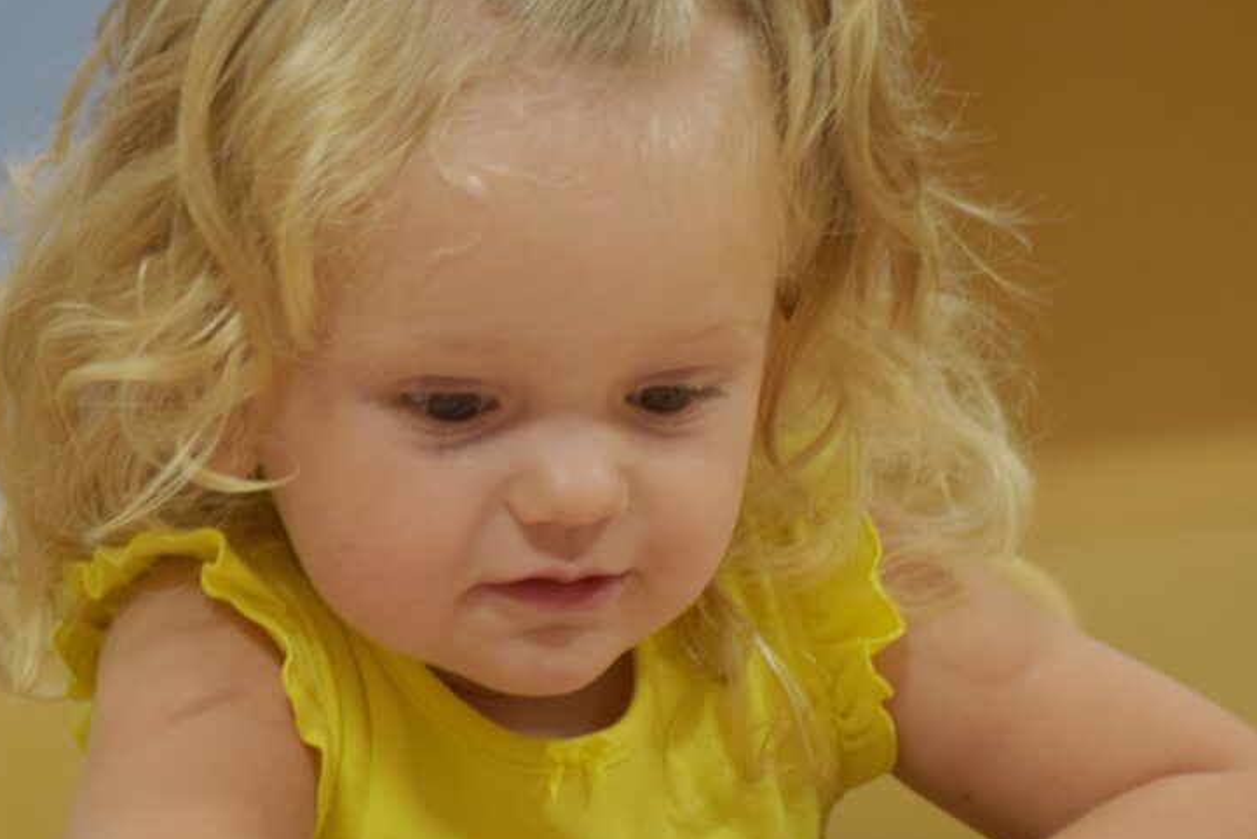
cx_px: 676
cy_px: 581
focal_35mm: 313
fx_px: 10930
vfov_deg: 4.4
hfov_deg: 6.6
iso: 640
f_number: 4.5
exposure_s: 1/60
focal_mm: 98
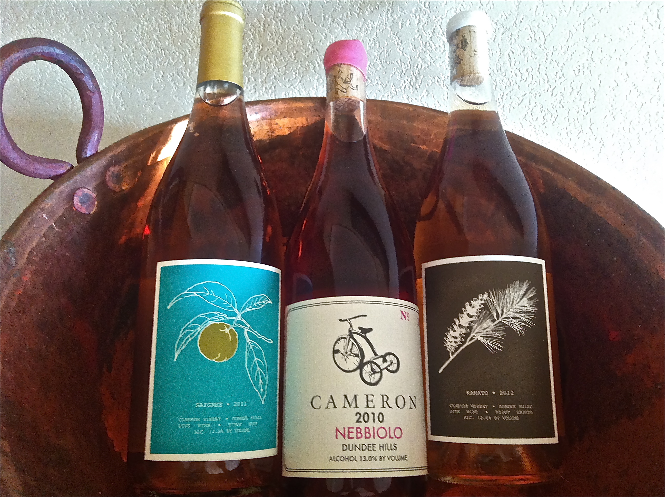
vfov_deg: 40.6
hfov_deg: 52.7
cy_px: 248
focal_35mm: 35
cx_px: 332
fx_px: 671
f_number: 2.8
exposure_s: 1/15
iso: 200
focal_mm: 3.85
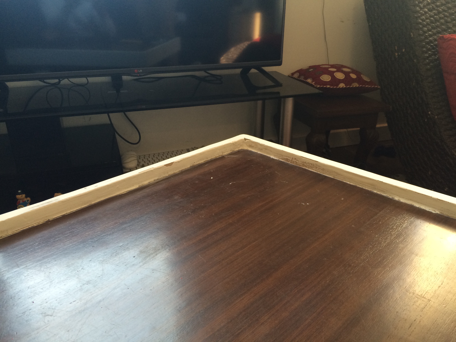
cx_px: 228
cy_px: 171
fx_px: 382
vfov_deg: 48.2
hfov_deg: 61.7
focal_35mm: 29
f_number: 2.2
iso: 40
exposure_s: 1/40
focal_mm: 4.15
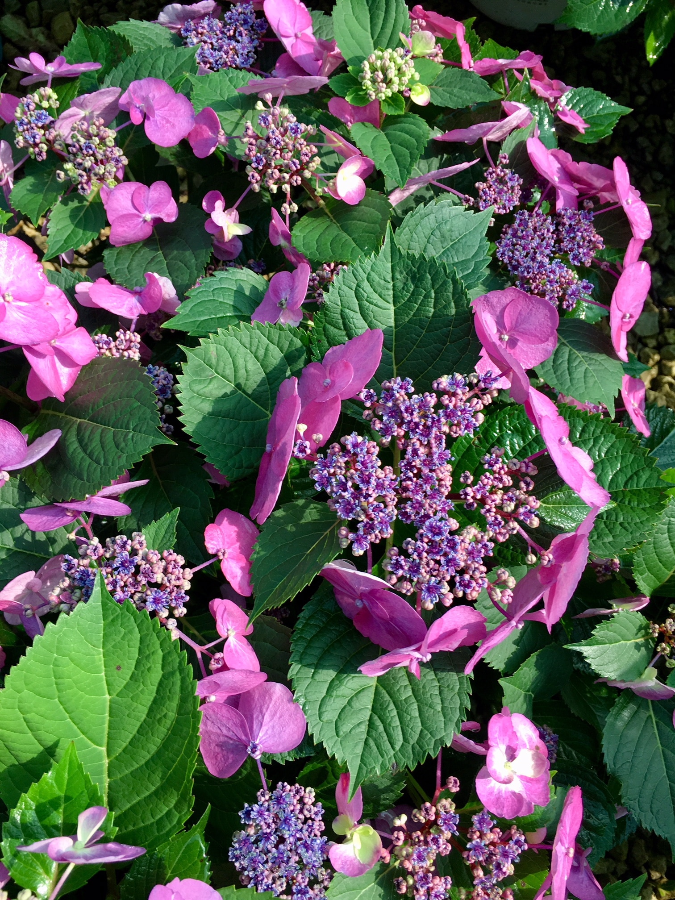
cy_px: 450
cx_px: 338
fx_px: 754
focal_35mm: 29
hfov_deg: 48.2
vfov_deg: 61.7
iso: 25
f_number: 2.2
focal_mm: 4.15
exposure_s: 1/163
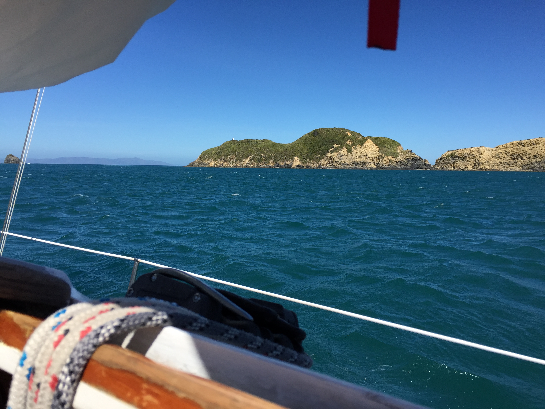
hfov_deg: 61.7
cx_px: 272
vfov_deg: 48.2
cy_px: 204
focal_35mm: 29
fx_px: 457
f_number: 2.2
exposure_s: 1/2639
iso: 32
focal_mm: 4.15
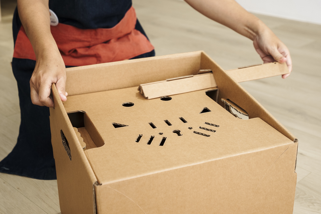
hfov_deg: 38.2
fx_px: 464
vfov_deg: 26.0
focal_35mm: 52
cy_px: 107
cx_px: 160
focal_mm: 35
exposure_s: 1/250
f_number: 4
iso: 800
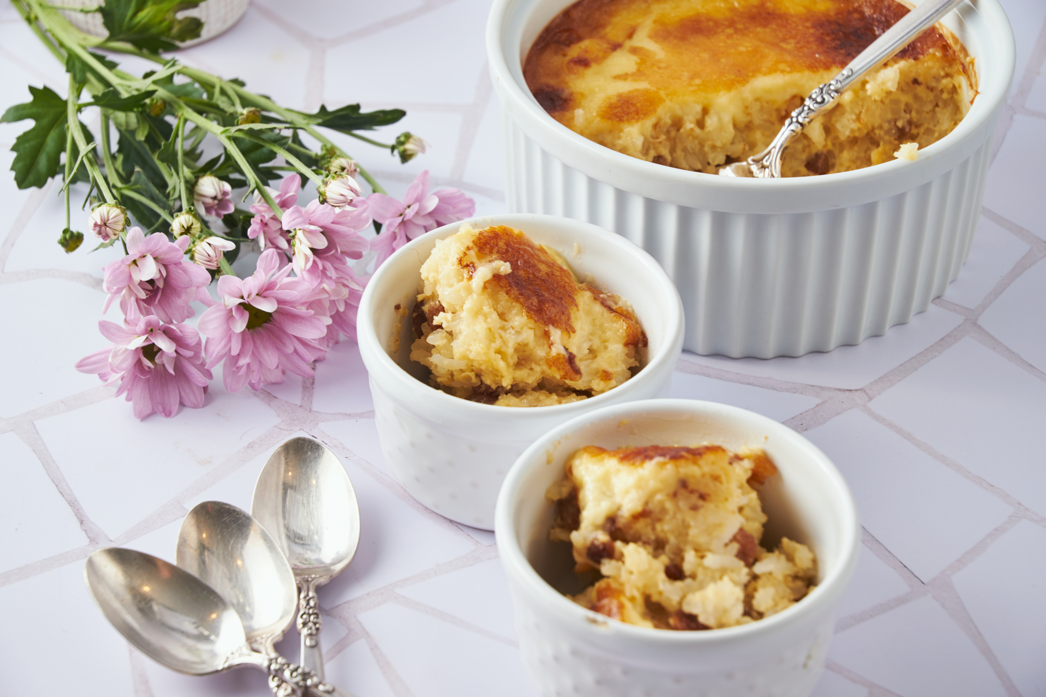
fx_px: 3050
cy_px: 348
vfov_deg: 13.0
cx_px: 523
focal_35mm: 105
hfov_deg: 19.5
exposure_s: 1/100
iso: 100
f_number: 8
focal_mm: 70
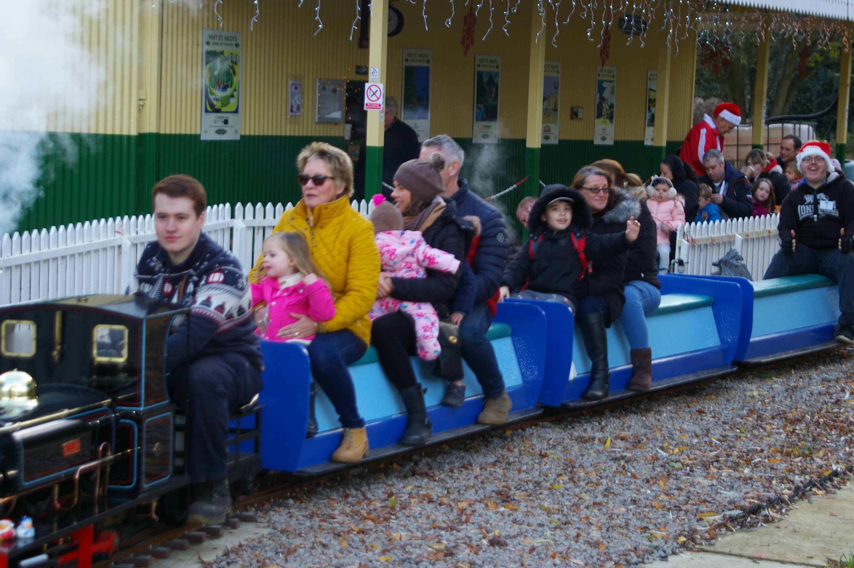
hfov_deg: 20.9
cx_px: 427
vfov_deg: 14.0
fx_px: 2311
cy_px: 284
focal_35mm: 98
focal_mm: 65
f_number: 4.5
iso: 200
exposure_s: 1/90
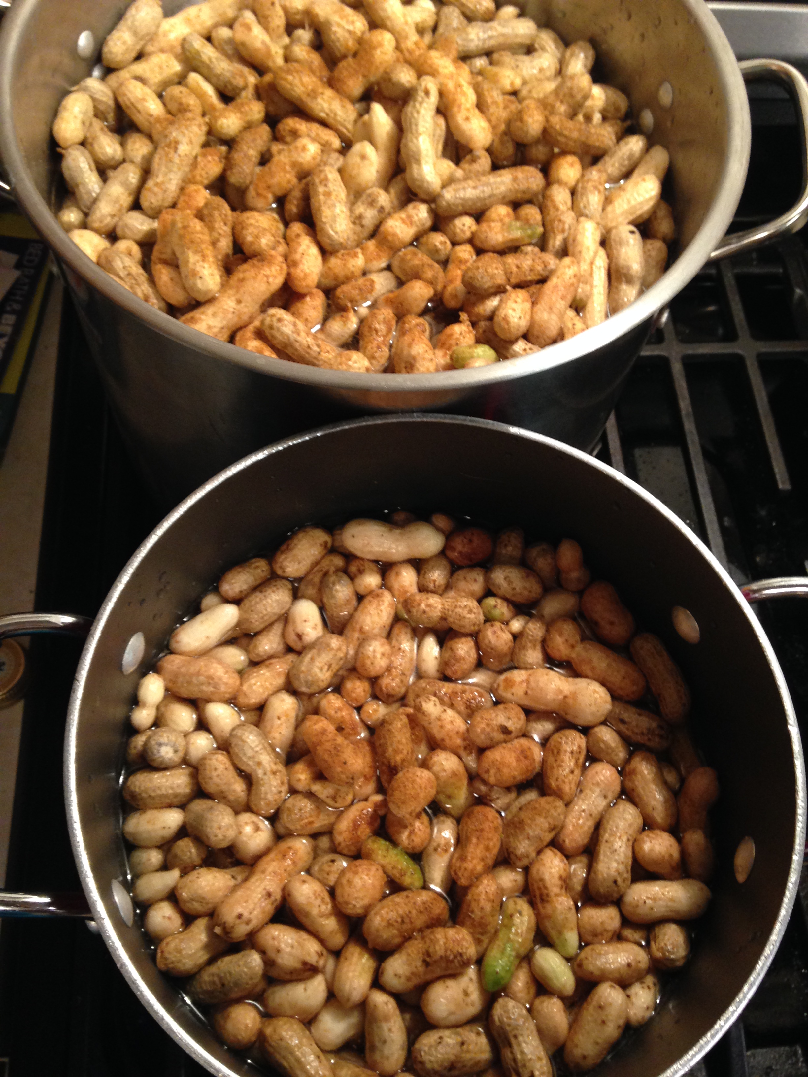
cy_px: 538
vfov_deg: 55.4
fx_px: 1027
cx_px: 404
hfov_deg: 42.9
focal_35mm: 33
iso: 160
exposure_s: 1/20
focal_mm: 4.12
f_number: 2.4
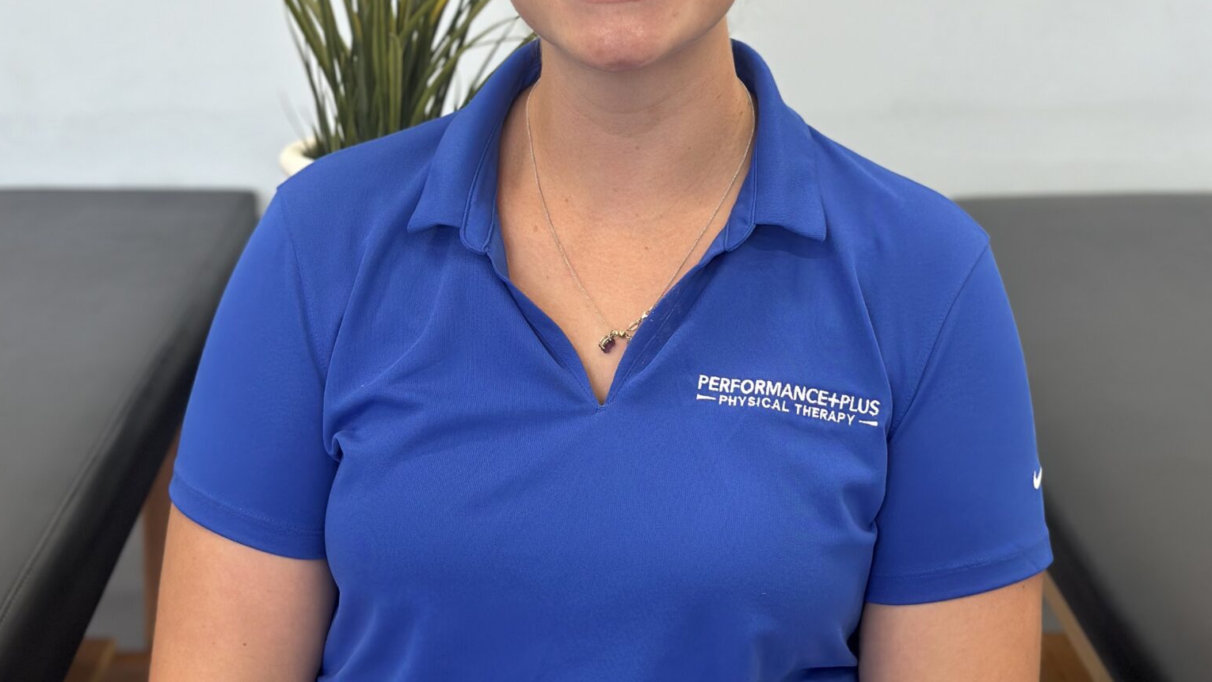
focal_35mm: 70
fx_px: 2250
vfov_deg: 17.2
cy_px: 226
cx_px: 605
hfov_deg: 30.1
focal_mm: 6.86
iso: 100
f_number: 1.78
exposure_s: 1/60
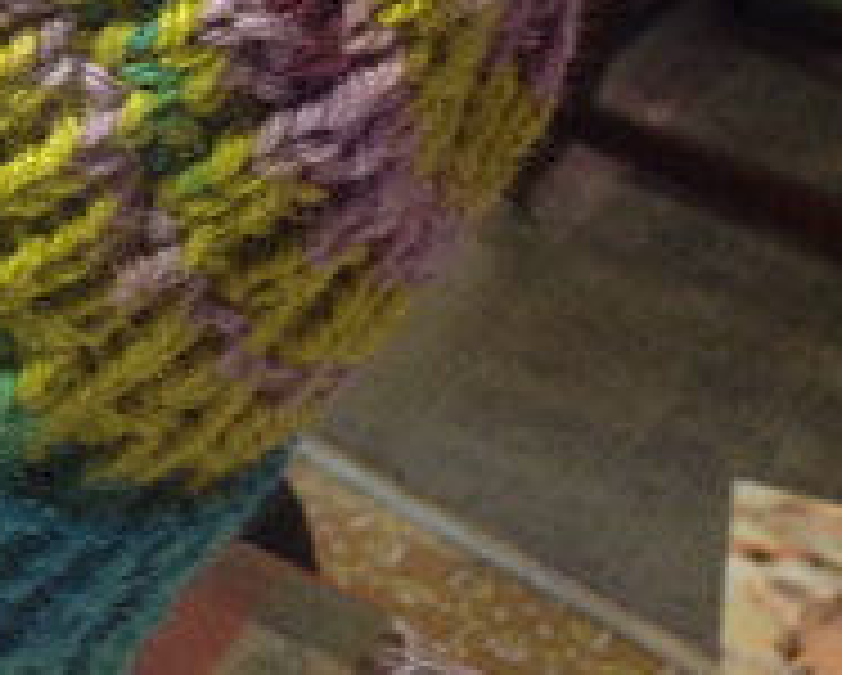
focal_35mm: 91
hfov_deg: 19.8
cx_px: -158
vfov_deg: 16.5
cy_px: -34
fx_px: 2270
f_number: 2.4
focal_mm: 4.28
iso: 160
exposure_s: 1/15
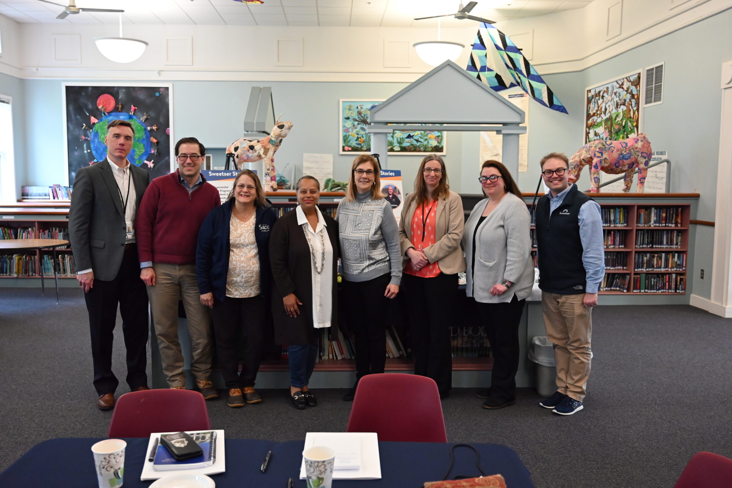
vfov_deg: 40.0
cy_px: 239
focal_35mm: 33
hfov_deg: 57.2
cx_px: 361
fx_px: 671
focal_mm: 32
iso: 3200
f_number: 4
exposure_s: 1/125
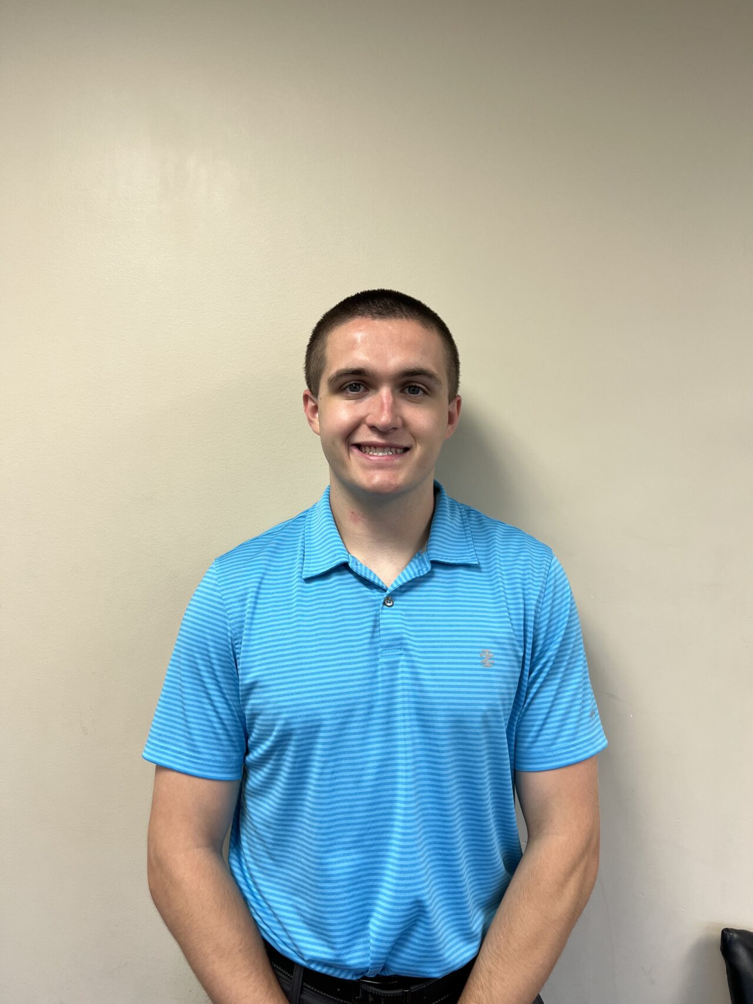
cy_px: 502
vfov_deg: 67.3
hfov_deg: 53.1
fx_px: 754
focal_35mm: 26
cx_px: 376
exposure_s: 1/63
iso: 64
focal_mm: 5.7
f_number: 1.5
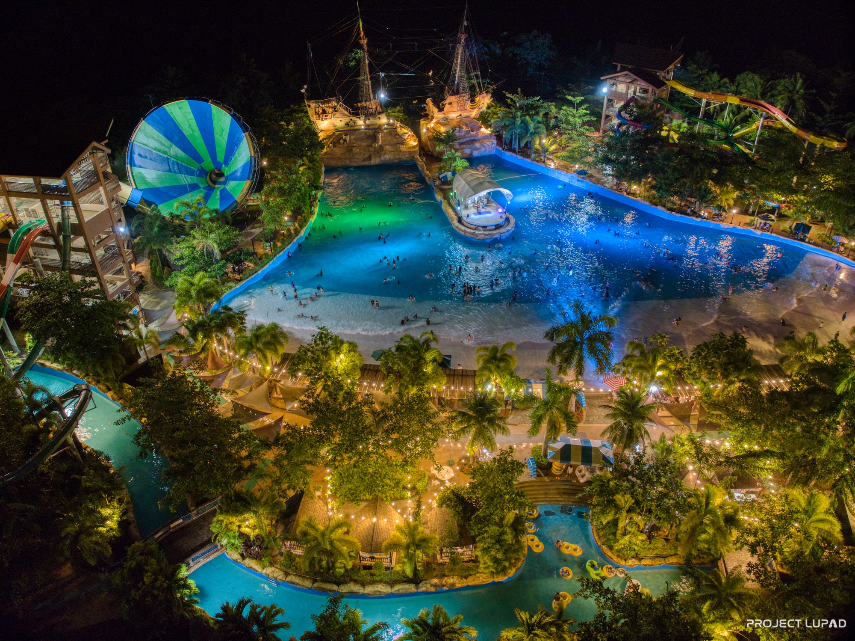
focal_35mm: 24
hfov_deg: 71.6
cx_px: 428
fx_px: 593
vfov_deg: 56.8
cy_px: 320
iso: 850
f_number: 2.8
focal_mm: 12.29
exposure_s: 1/6.25
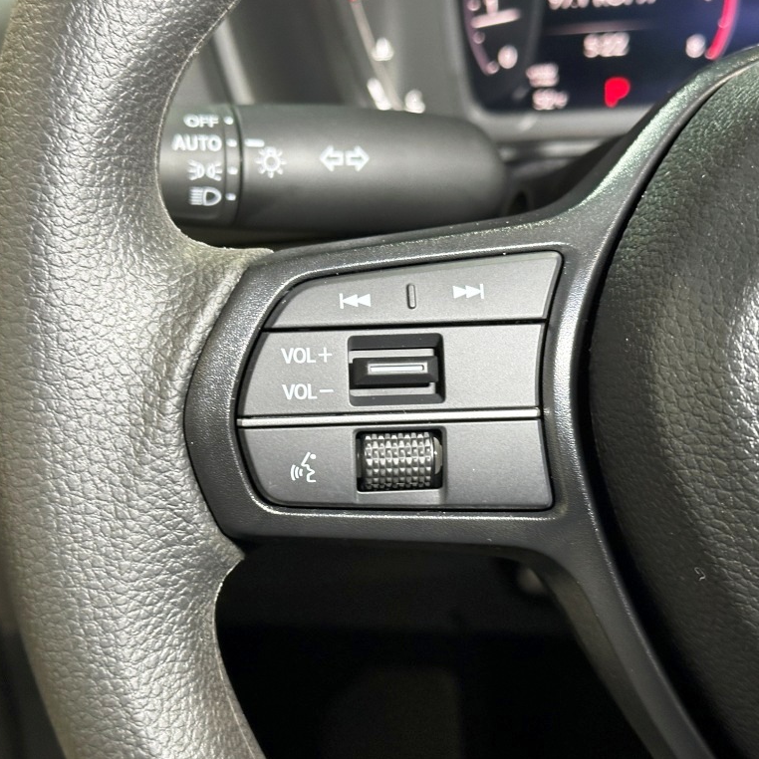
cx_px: 384
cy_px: 380
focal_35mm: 57
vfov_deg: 30.0
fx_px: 1414
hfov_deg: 30.0
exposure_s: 1/40
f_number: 1.78
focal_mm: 6.86
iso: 500
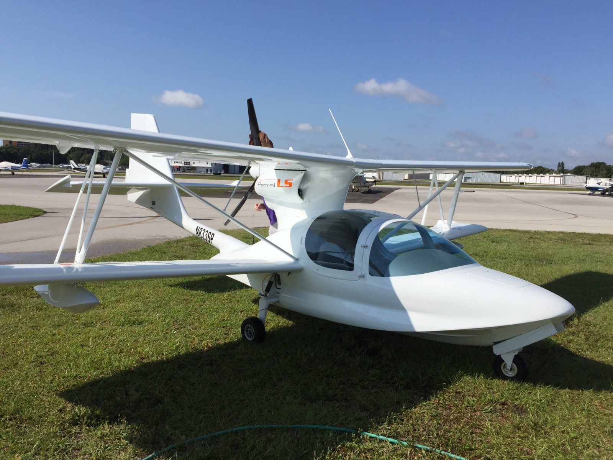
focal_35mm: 29
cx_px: 306
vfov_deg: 48.2
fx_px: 514
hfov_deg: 61.7
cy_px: 230
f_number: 2.2
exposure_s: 1/4405
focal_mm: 4.15
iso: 32
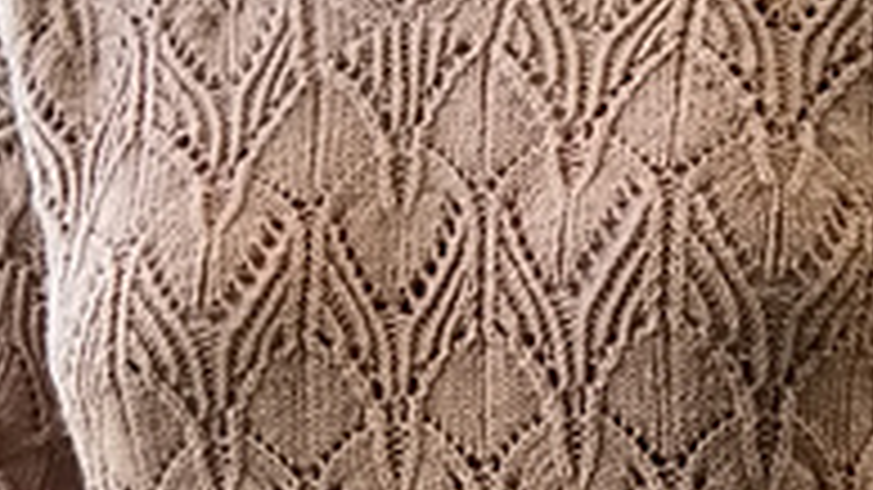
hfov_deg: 29.0
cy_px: 647
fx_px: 1689
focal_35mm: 73
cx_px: 457
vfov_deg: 15.7
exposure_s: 1/50
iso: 80
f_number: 2
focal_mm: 2.7
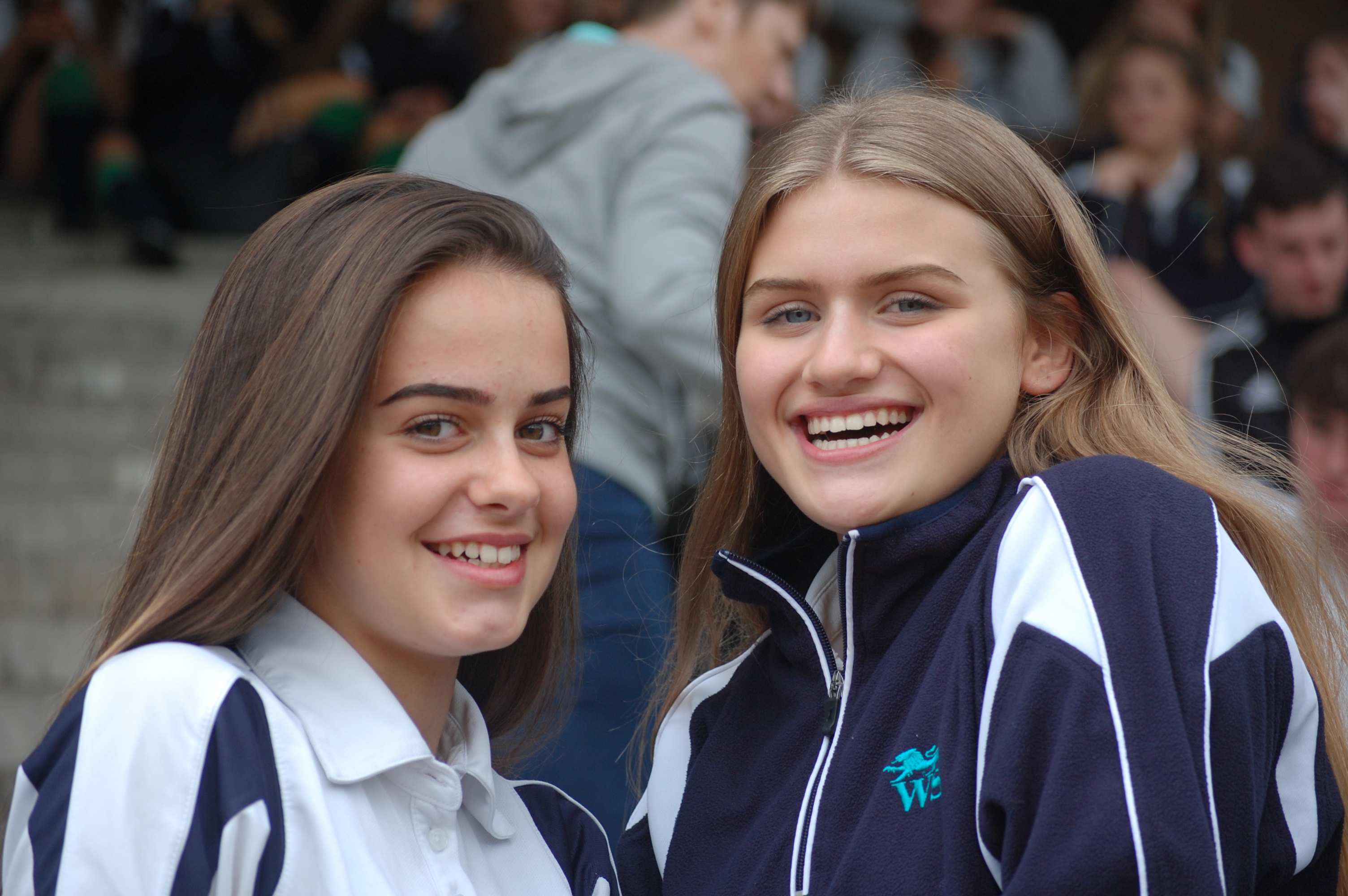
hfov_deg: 16.1
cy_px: 448
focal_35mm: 128
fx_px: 4770
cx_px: 674
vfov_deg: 10.7
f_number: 4.5
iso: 360
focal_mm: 85
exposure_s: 1/500
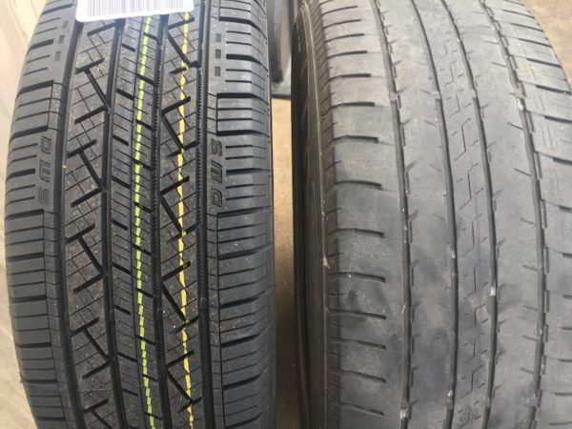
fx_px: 479
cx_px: 286
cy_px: 214
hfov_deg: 61.7
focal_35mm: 29
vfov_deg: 48.2
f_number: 2.2
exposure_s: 1/120
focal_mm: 4.15
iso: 25
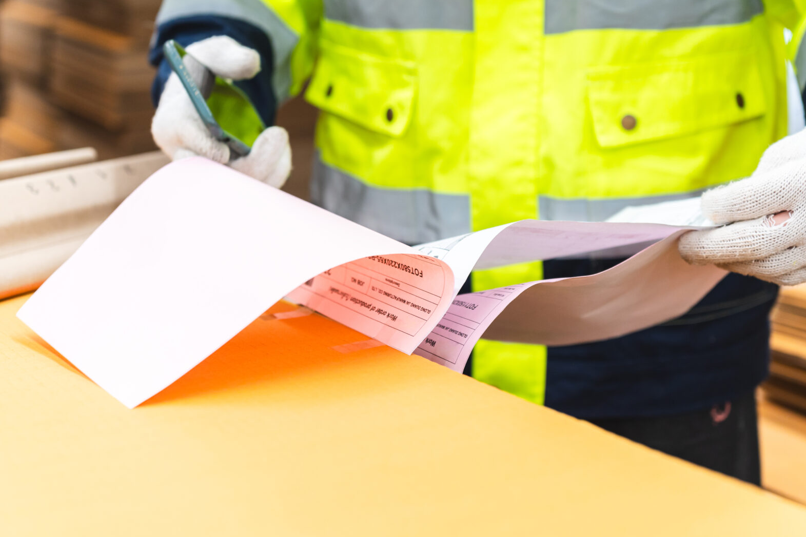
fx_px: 1634
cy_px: 213
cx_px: 456
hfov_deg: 27.7
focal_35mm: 73
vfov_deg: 18.6
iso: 800
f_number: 2.8
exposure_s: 1/250
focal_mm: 56
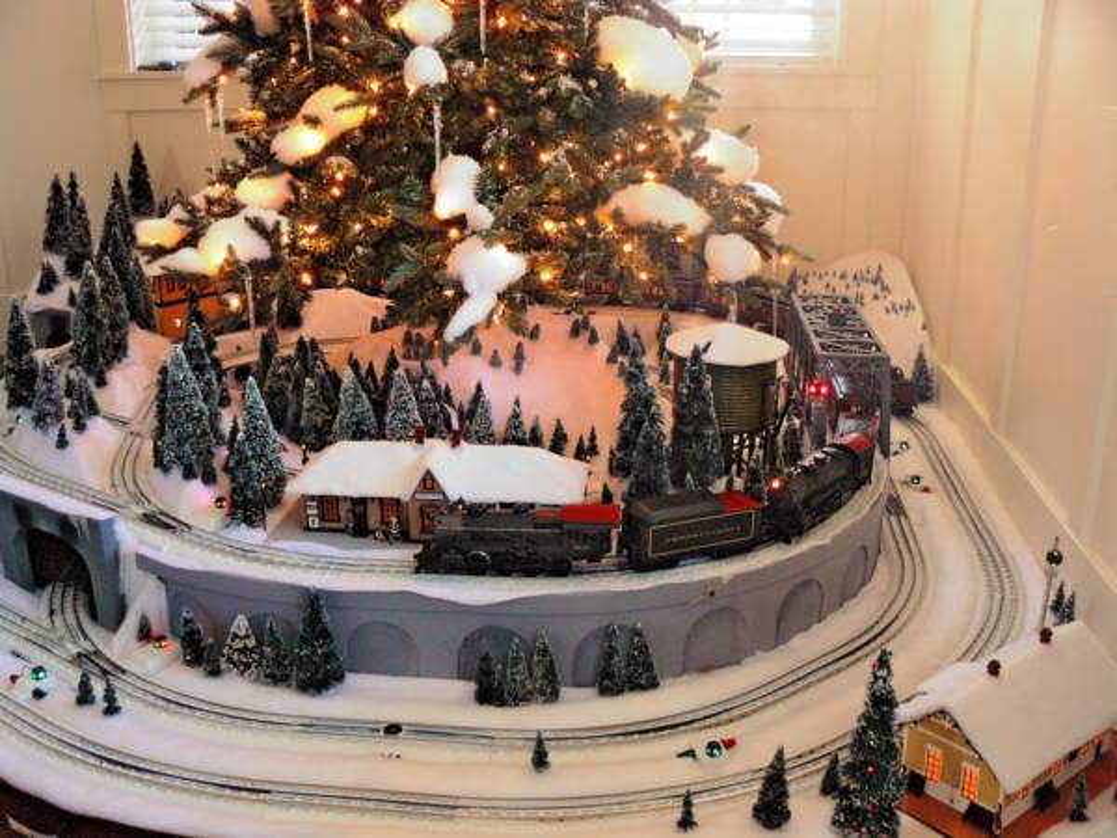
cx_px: 558
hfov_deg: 51.4
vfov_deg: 39.7
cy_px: 419
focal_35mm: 36
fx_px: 1162
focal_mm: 6
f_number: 2.8
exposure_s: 1/15
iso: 200
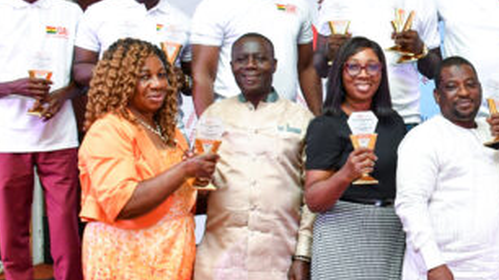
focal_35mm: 71
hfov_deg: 27.7
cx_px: 522
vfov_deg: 17.0
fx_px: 939
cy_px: 177
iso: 1250
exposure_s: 1/200
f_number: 5.6
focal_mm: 18
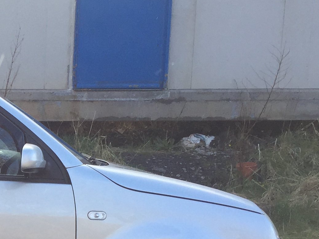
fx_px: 839
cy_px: 242
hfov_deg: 19.7
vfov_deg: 15.9
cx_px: -103
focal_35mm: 91
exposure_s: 1/449
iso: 32
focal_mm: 4.15
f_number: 2.2
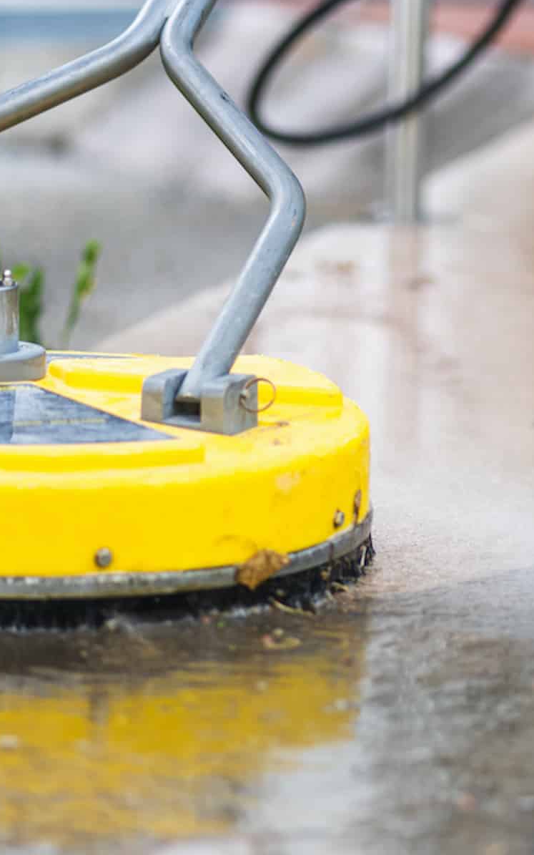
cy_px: 427
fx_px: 4558
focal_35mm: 196
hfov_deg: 6.7
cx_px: 375
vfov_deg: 10.7
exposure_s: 1/800
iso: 100
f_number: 1.8
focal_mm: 85
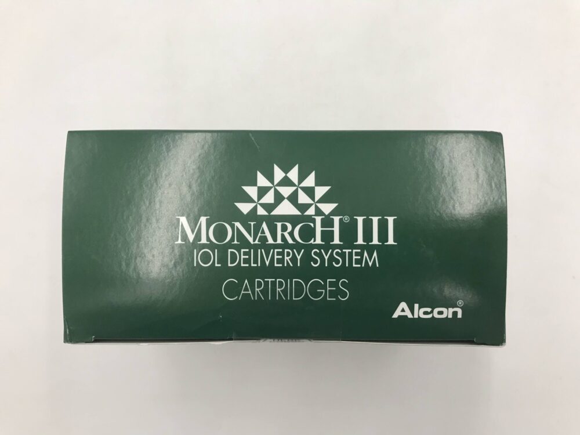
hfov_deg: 63.4
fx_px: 469
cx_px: 290
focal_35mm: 28
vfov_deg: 49.7
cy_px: 218
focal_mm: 3.99
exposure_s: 1/30
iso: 32
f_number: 1.8
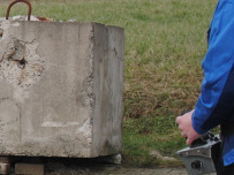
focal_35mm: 205
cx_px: -171
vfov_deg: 7.2
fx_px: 1385
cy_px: 82
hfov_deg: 9.3
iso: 100
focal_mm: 24
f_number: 4
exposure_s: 1/200
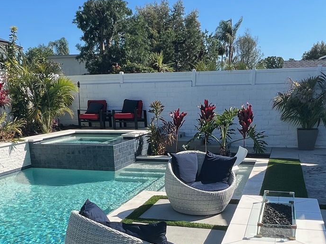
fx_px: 358
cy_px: 229
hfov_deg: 49.0
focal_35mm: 38
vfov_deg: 35.1
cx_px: 163
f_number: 1.8
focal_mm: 1.57
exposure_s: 1/1597
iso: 32
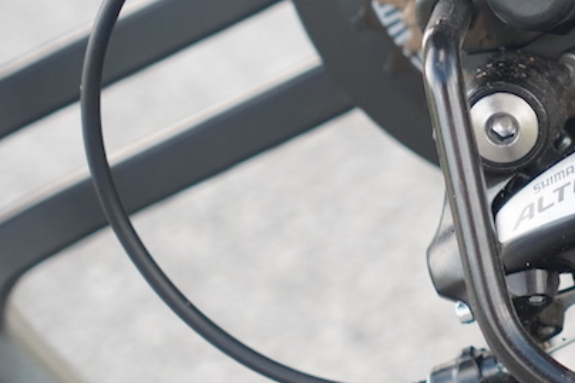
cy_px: 109
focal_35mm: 219
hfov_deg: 9.1
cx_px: 887
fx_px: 3496
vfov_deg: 6.3
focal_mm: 44
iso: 320
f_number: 2.8
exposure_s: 1/80
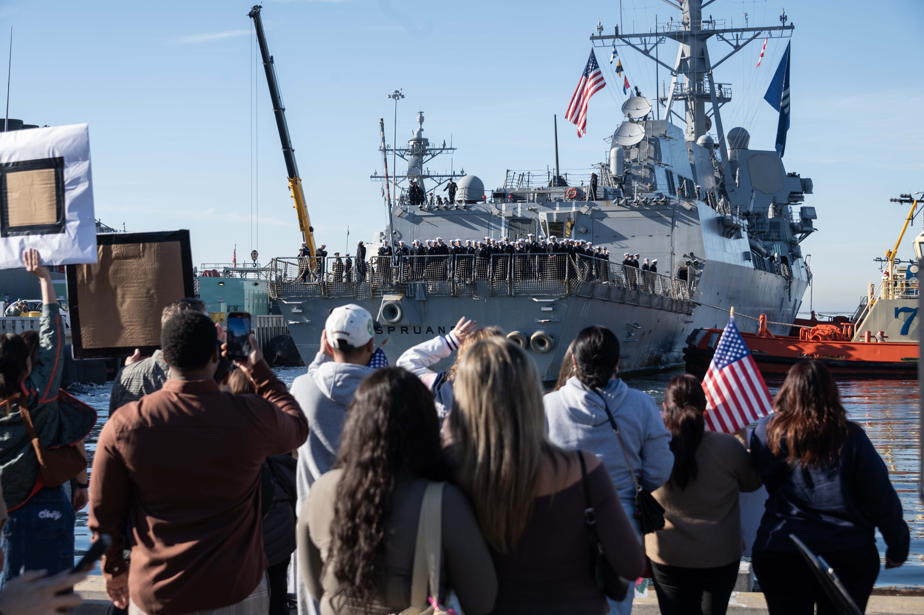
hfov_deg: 32.4
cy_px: 308
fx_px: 1590
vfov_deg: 21.9
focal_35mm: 62
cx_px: 462
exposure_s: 1/320
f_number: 6.3
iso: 100
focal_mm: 62
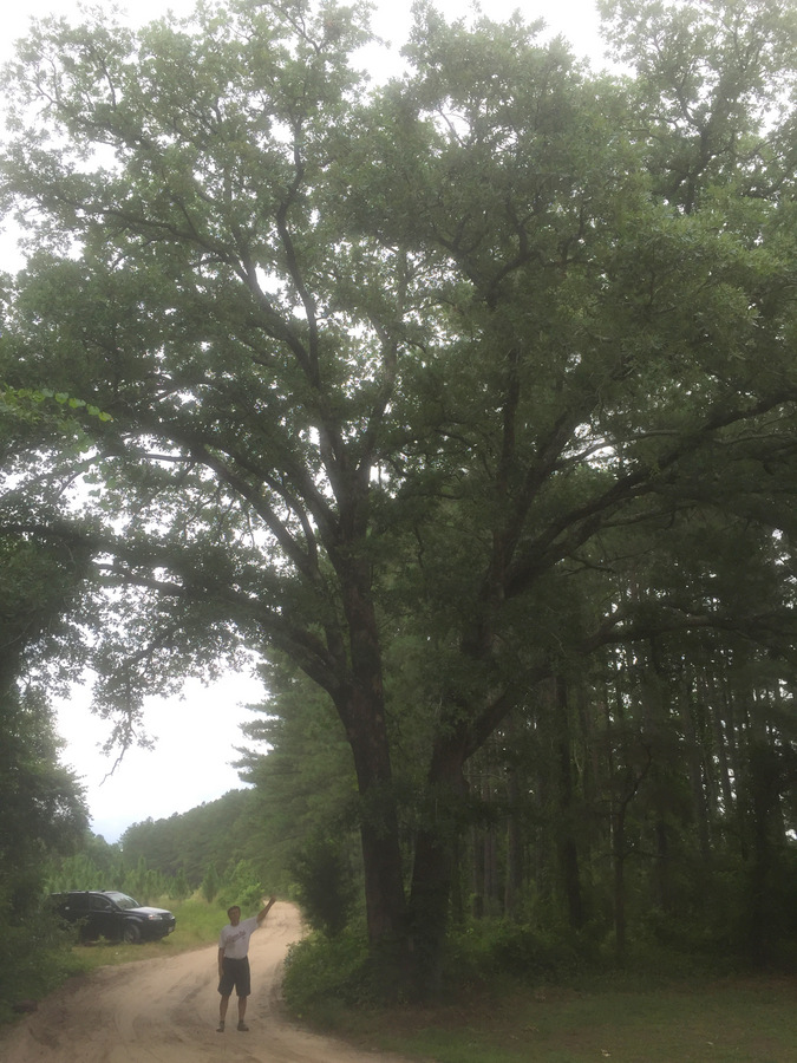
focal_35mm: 29
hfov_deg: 48.2
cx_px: 398
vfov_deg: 61.7
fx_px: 890
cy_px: 532
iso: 32
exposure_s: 1/439
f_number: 2.2
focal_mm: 4.15
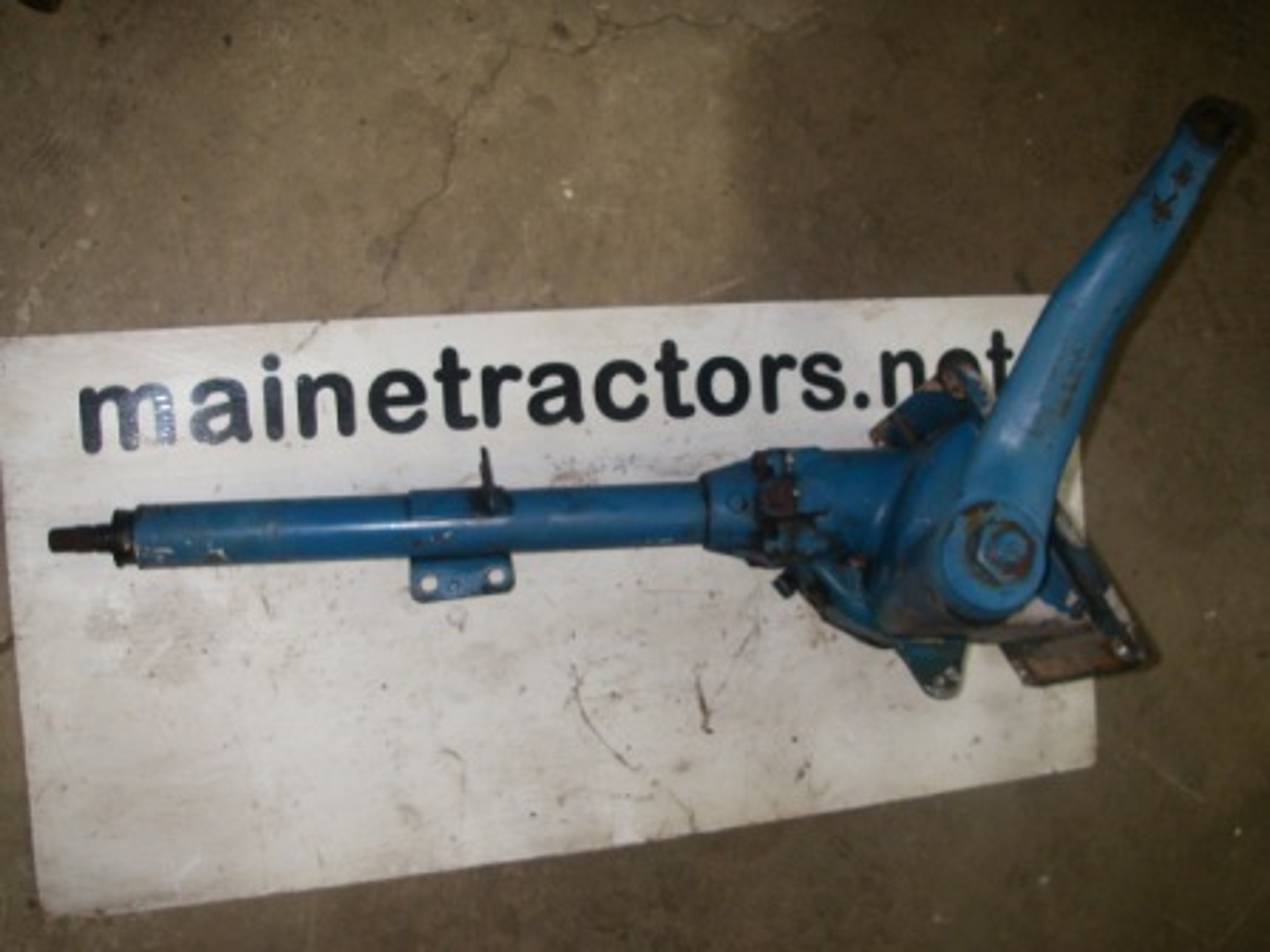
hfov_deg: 49.0
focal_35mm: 38
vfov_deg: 37.7
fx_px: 1394
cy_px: 476
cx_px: 635
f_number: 3.3
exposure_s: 1/40
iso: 200
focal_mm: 6.3
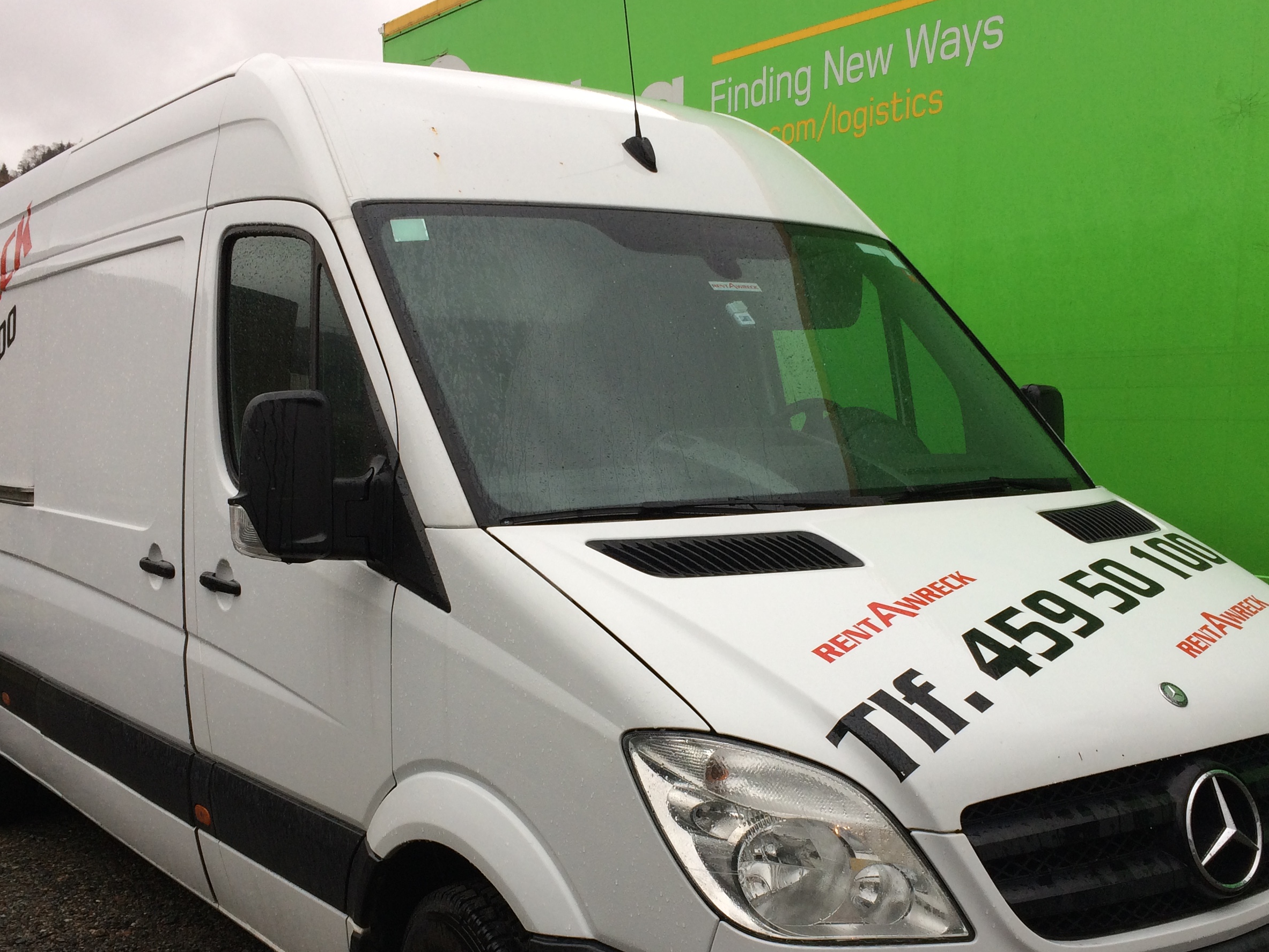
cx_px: 643
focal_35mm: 40
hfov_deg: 46.8
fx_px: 1467
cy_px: 593
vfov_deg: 35.8
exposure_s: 1/100
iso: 40
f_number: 2.2
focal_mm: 4.15
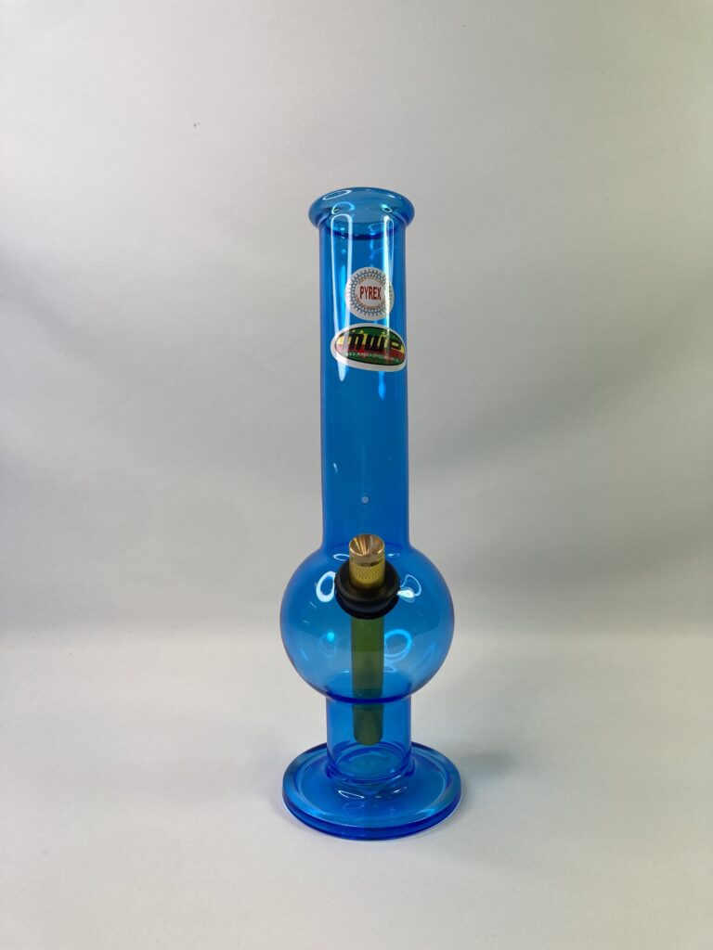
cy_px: 475
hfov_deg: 49.7
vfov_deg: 63.4
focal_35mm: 28
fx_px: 769
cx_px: 356
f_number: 1.8
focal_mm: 3.99
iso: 20
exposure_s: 1/208
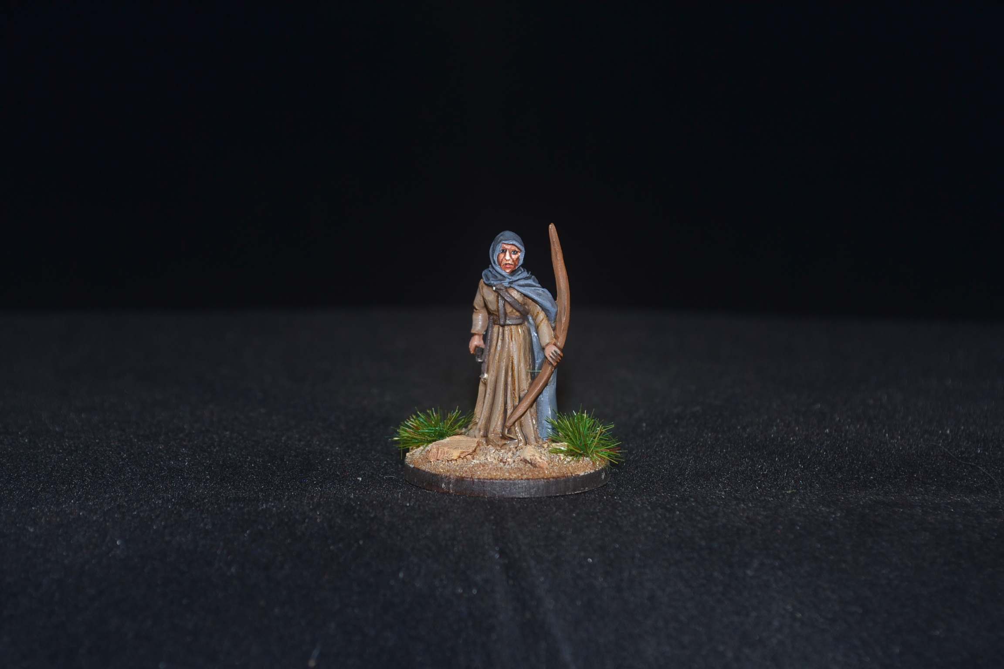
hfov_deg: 24.6
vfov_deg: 16.6
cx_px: 502
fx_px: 2301
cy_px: 334
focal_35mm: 82
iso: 100
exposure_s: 1/60
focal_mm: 55
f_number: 8
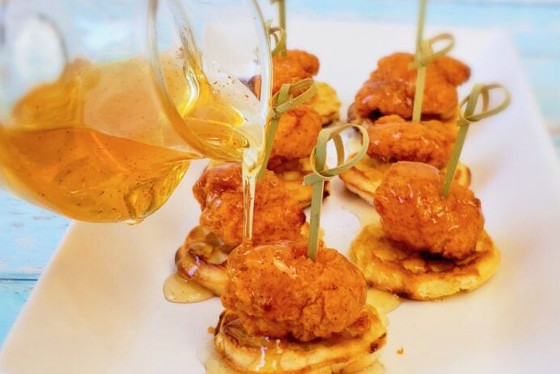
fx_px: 436
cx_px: 284
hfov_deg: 65.4
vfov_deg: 46.4
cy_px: 202
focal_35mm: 28
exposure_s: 1/131
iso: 50
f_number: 1.5
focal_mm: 4.3
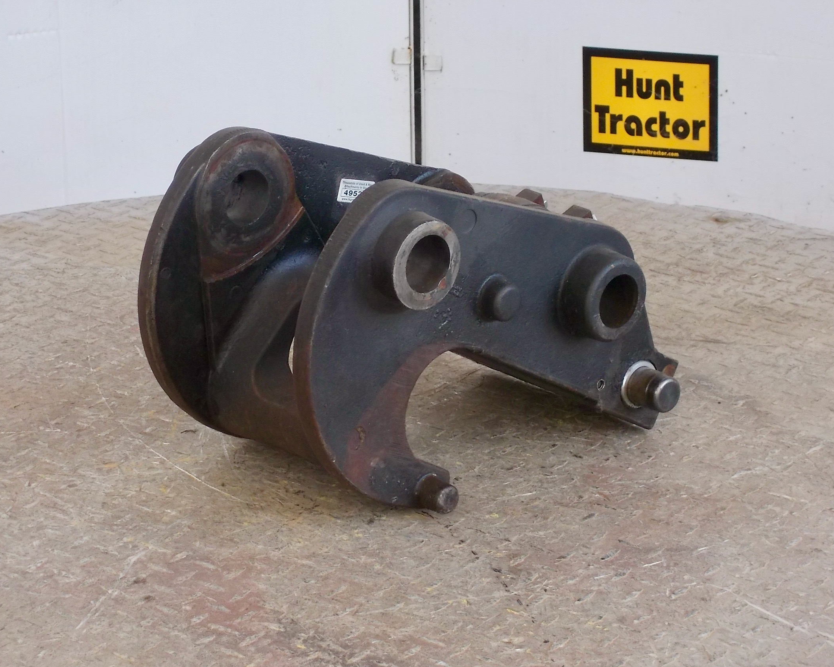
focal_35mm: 136
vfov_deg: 11.4
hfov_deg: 14.2
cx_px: 405
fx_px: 3357
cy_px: 334
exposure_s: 1/60
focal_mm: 23
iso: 180
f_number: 6.5
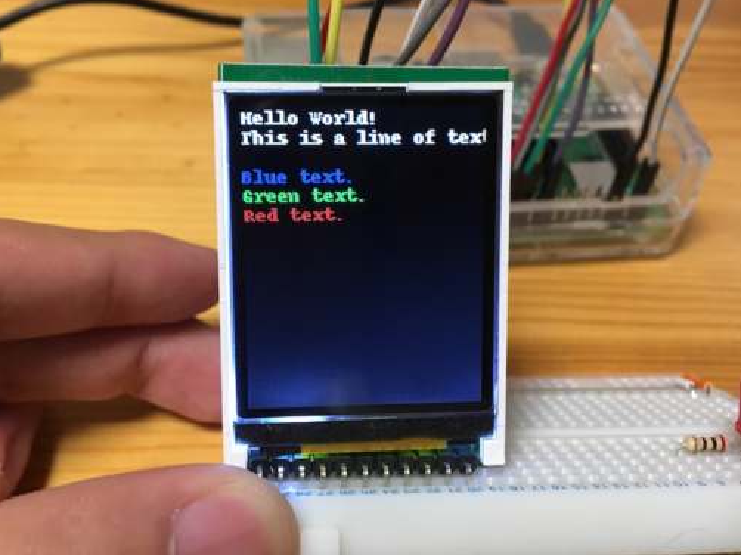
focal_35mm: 37
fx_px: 792
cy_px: 273
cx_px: 350
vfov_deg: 38.6
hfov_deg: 50.1
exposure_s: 1/30
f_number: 2.2
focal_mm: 4.15
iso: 100
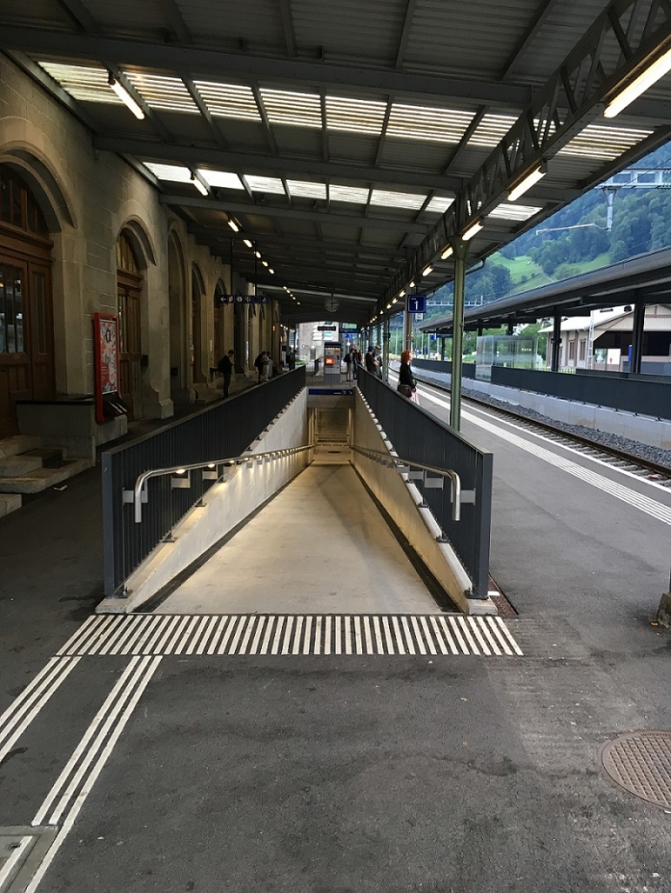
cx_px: 336
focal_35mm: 29
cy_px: 446
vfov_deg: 61.6
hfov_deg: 48.3
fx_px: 749
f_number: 2.2
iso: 100
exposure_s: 1/33
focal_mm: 4.15
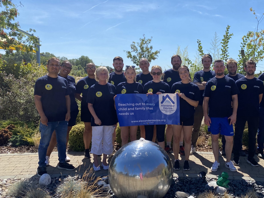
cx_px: 176
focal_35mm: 36
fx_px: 275
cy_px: 114
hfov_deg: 50.4
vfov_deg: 39.6
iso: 32
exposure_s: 1/2817
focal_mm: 4.25
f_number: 1.8
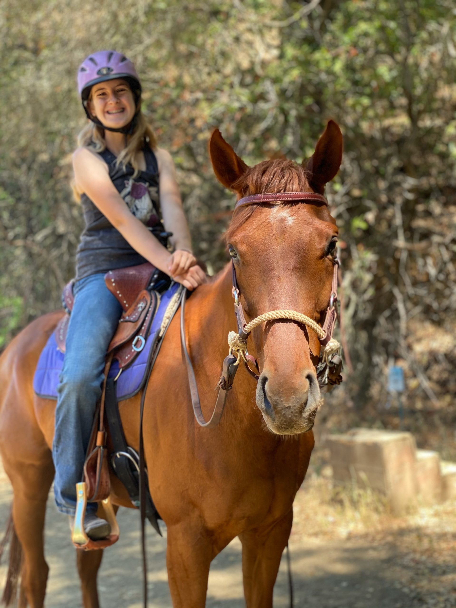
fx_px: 913
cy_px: 304
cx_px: 228
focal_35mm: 52
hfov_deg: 28.0
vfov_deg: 36.8
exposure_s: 1/122
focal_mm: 6
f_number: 2
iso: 32
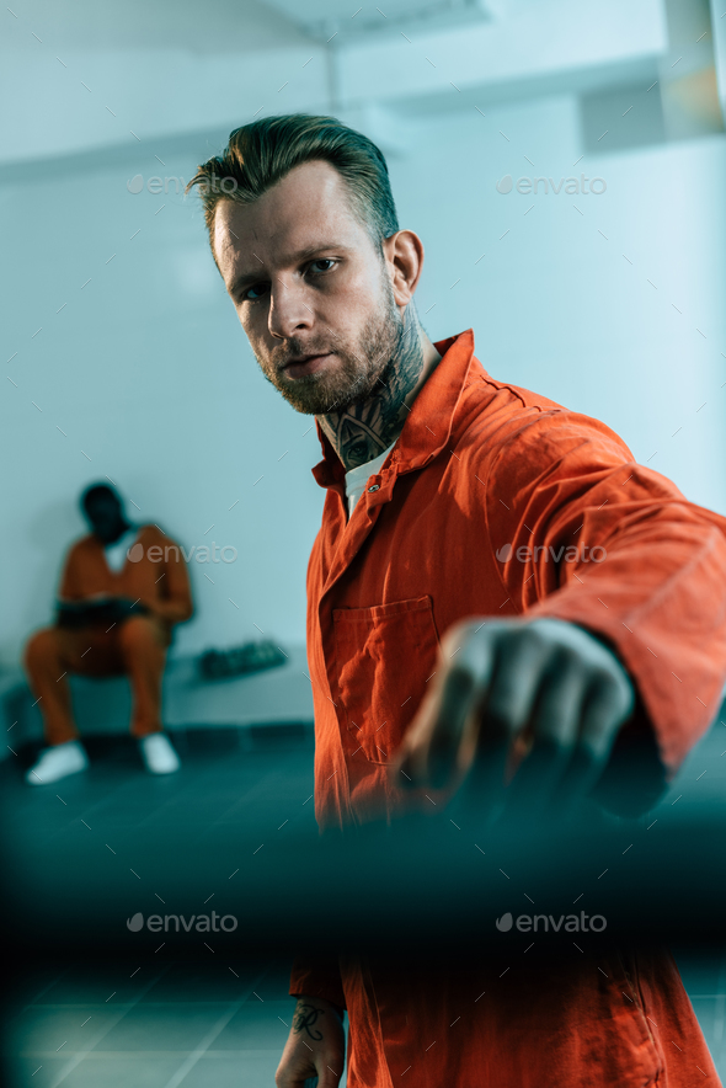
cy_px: 544
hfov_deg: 27.0
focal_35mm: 50
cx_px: 363
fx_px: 1511
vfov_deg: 39.6
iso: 64
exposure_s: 1/200
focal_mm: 50
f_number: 3.2
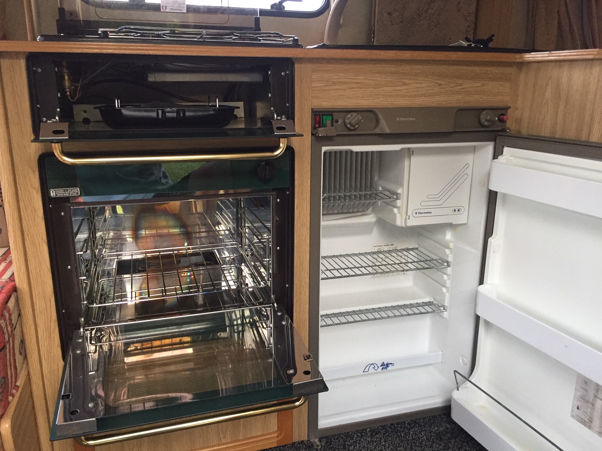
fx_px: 504
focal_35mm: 29
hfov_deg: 61.7
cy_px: 226
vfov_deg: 48.2
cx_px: 301
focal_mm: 4.15
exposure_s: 1/33
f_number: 2.2
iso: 200
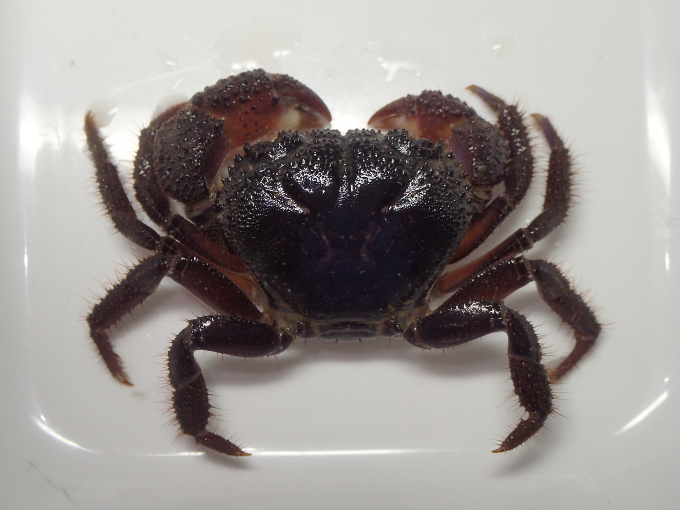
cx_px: 340
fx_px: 963
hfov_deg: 38.9
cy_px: 255
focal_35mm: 49
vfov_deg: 29.7
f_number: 13
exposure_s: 1/50
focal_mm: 8.99
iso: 320
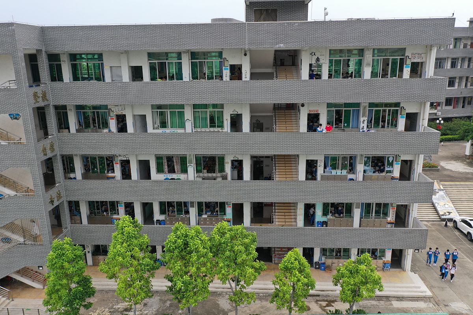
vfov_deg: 46.4
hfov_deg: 65.5
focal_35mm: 28
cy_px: 158
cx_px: 236
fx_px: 368
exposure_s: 1/100
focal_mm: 10.26
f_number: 4.5
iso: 100
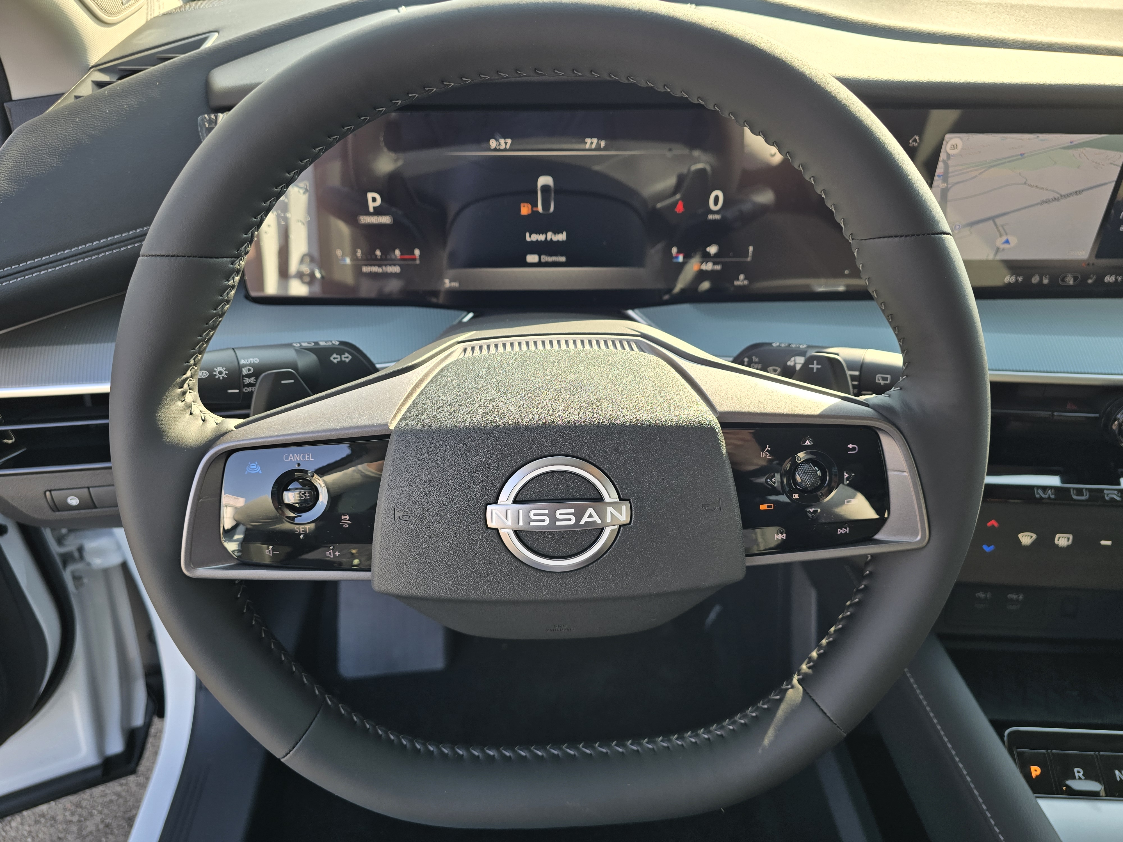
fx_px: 746
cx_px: 562
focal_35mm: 23
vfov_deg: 58.9
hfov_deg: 73.9
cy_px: 421
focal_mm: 6.3
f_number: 1.7
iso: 25
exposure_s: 1/180
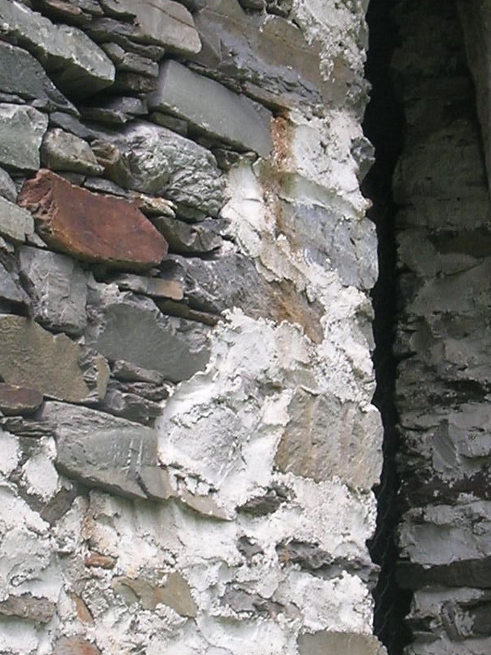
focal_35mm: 147
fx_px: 2781
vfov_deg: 13.4
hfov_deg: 10.1
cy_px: 225
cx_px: 289
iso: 50
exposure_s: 1/93.2
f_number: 5.2
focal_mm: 9.5
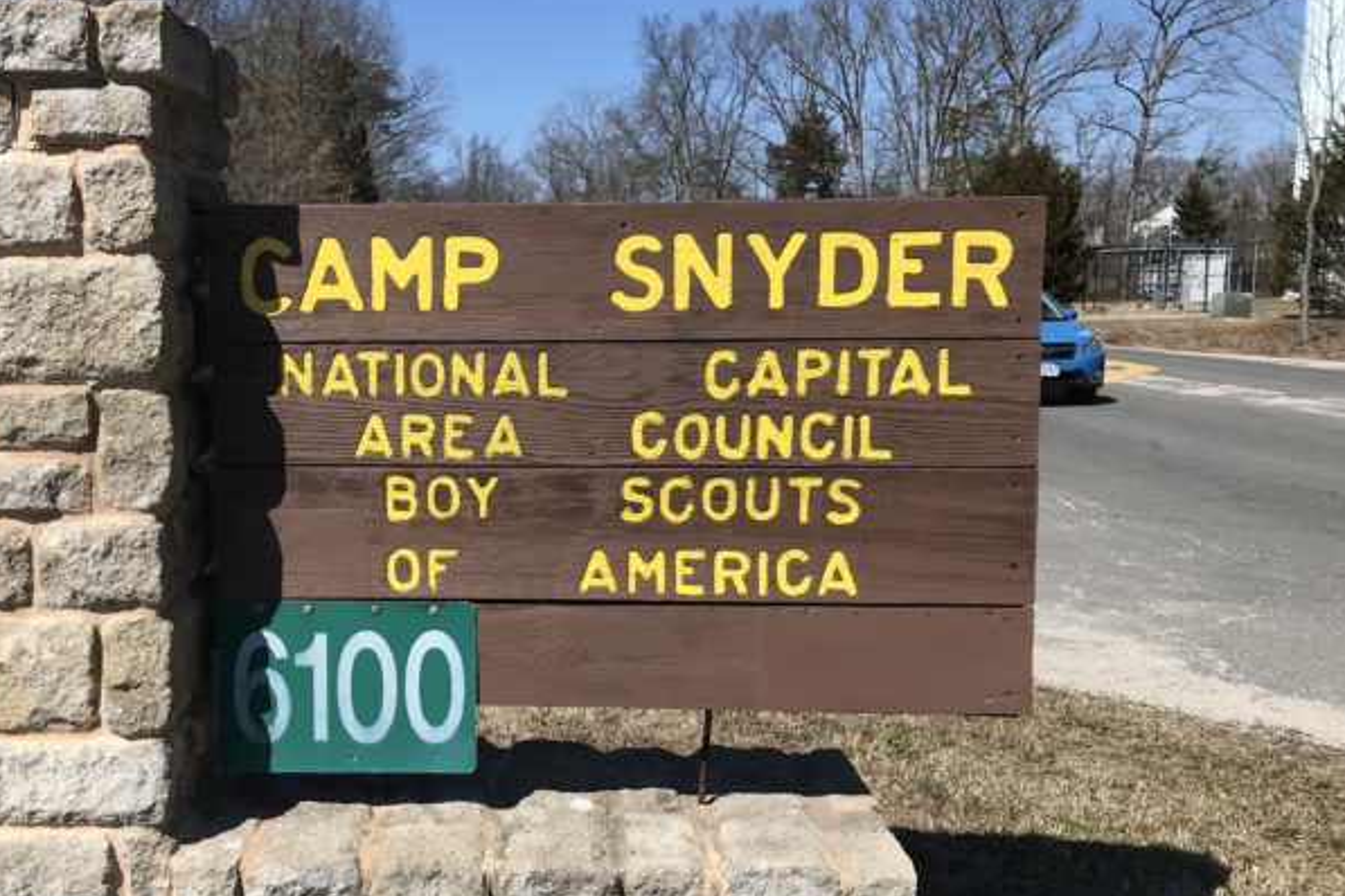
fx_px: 1532
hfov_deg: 46.7
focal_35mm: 41
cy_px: 516
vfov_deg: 32.6
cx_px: 453
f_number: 1.8
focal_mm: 3.99
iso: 20
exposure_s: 1/2994
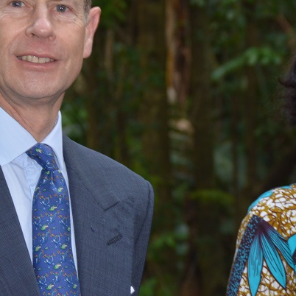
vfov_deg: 10.0
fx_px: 1684
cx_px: 179
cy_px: 122
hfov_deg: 10.0
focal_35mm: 174
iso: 400
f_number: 4
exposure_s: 1/60
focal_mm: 55
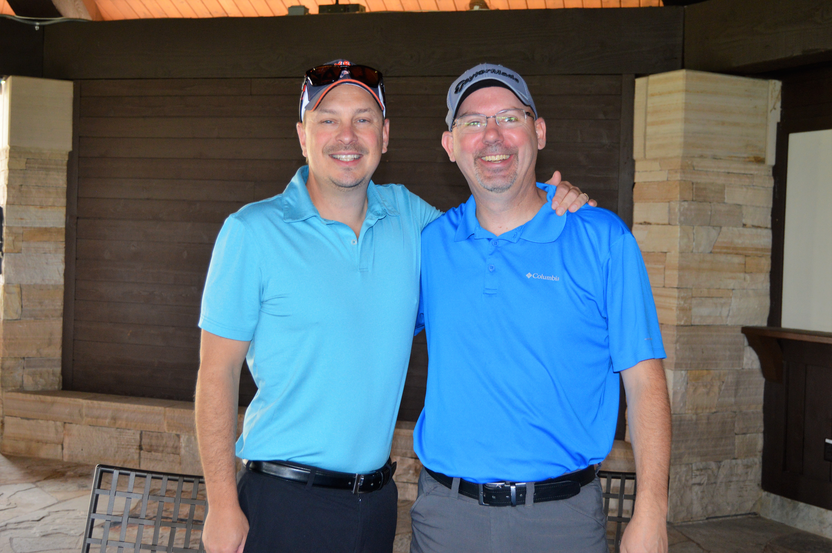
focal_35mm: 46
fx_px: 1074
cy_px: 276
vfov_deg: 28.9
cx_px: 416
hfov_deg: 42.4
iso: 720
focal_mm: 31
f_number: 4.2
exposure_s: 1/60
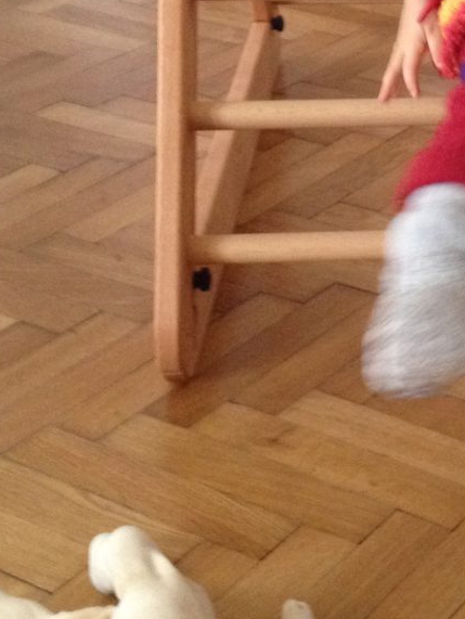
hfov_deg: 14.5
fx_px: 1753
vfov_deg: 19.7
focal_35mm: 98
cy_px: 74
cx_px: 603
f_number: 2.4
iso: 250
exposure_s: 1/20
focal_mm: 4.28
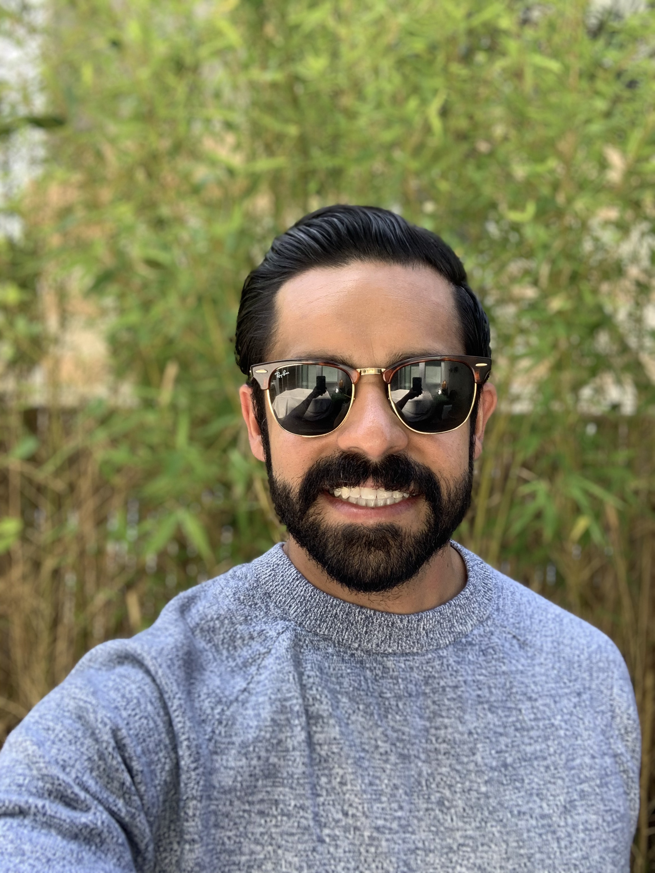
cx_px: 328
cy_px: 436
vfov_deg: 56.8
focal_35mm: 32
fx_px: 807
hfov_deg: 44.2
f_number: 2.2
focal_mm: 2.87
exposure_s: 1/121
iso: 40
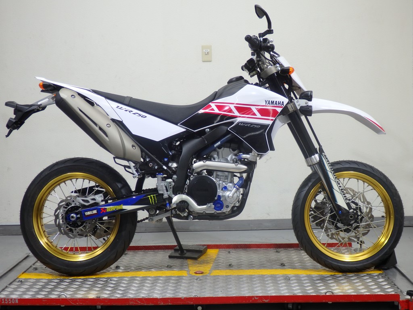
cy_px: 155
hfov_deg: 35.5
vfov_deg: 27.0
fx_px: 644
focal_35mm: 54
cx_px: 206
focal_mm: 9.8
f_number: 4.1
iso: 160
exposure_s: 1/50
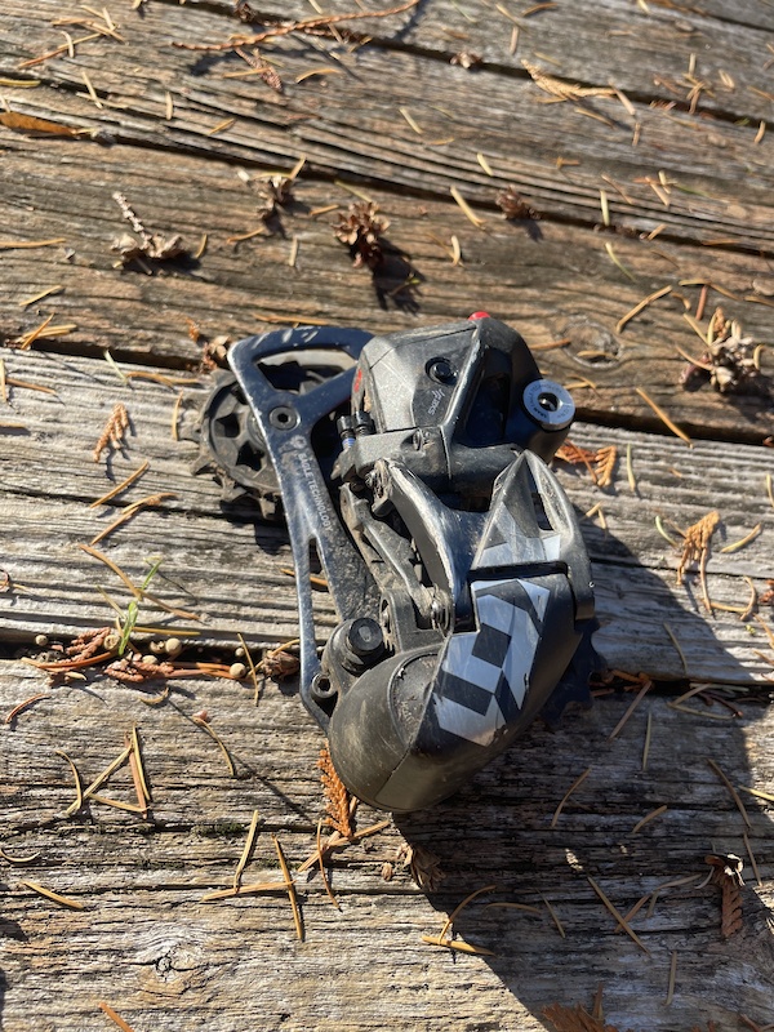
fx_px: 775
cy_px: 516
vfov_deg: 67.3
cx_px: 387
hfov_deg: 53.1
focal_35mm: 26
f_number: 1.6
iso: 32
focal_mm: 4.2
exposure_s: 1/1052
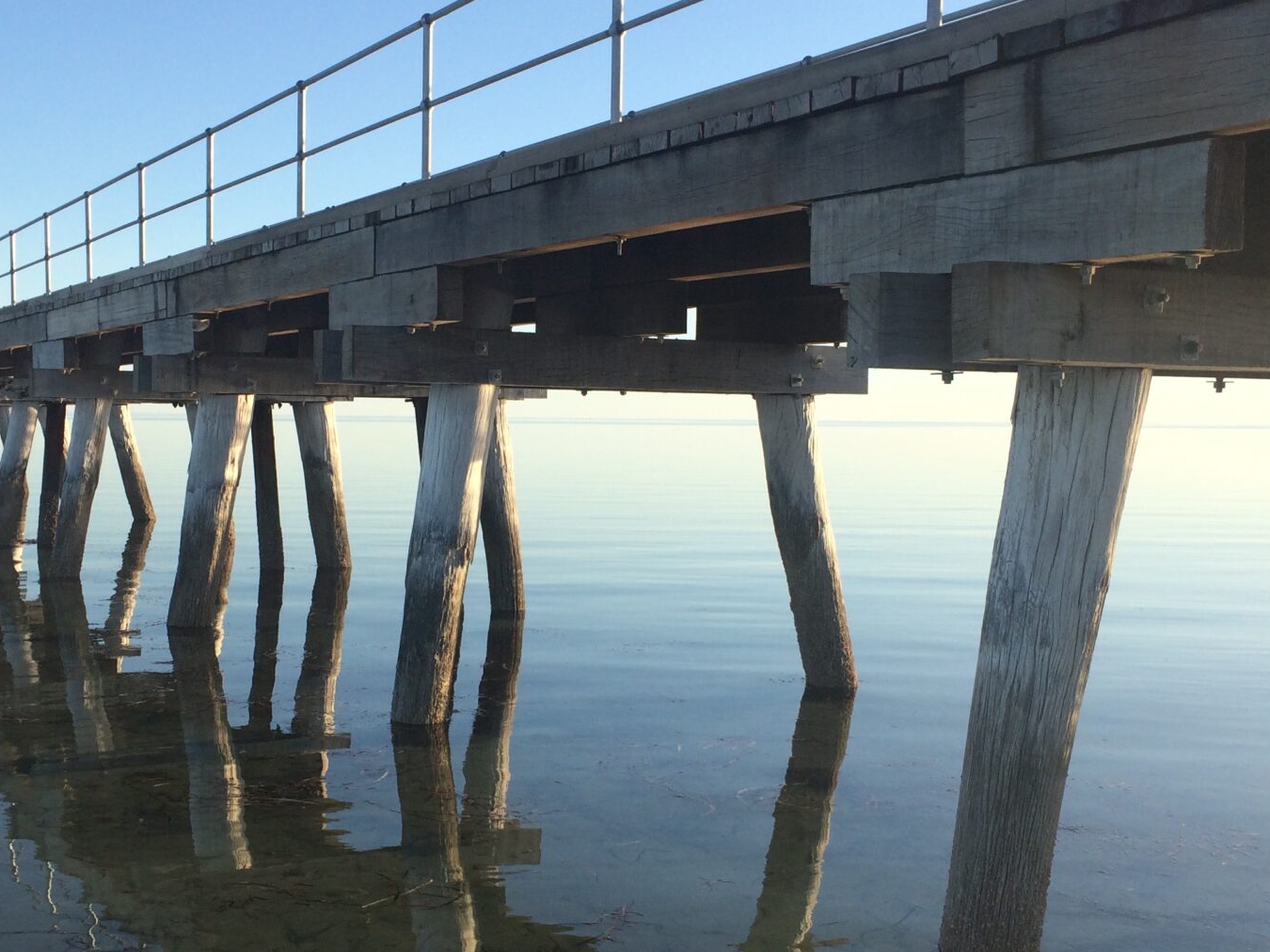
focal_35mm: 44
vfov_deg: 32.8
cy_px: 513
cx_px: 531
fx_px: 1614
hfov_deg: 42.8
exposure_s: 1/1140
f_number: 2.2
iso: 32
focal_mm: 4.15
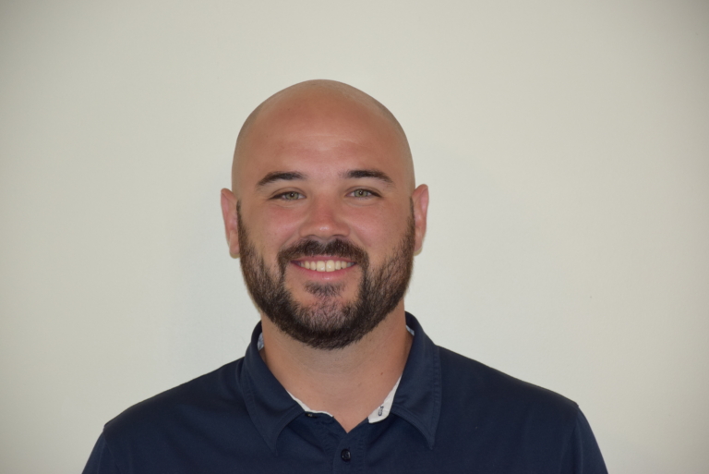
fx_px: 4138
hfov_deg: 9.8
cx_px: 354
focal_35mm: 210
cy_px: 237
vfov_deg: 6.6
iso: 800
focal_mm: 140
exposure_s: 1/60
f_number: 5.6
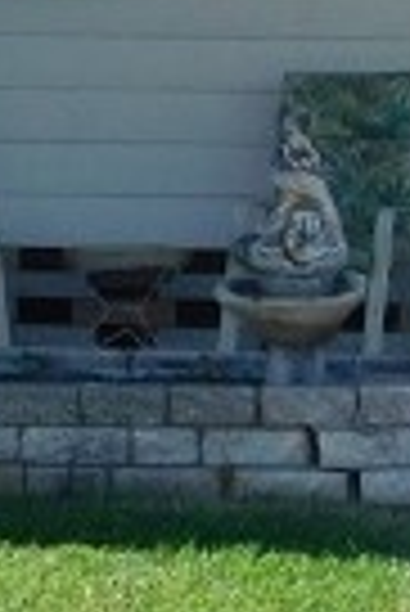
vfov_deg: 11.3
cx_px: 122
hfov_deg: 7.6
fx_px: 3067
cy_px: -27
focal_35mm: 180
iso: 125
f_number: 3
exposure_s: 1/1000
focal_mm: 4
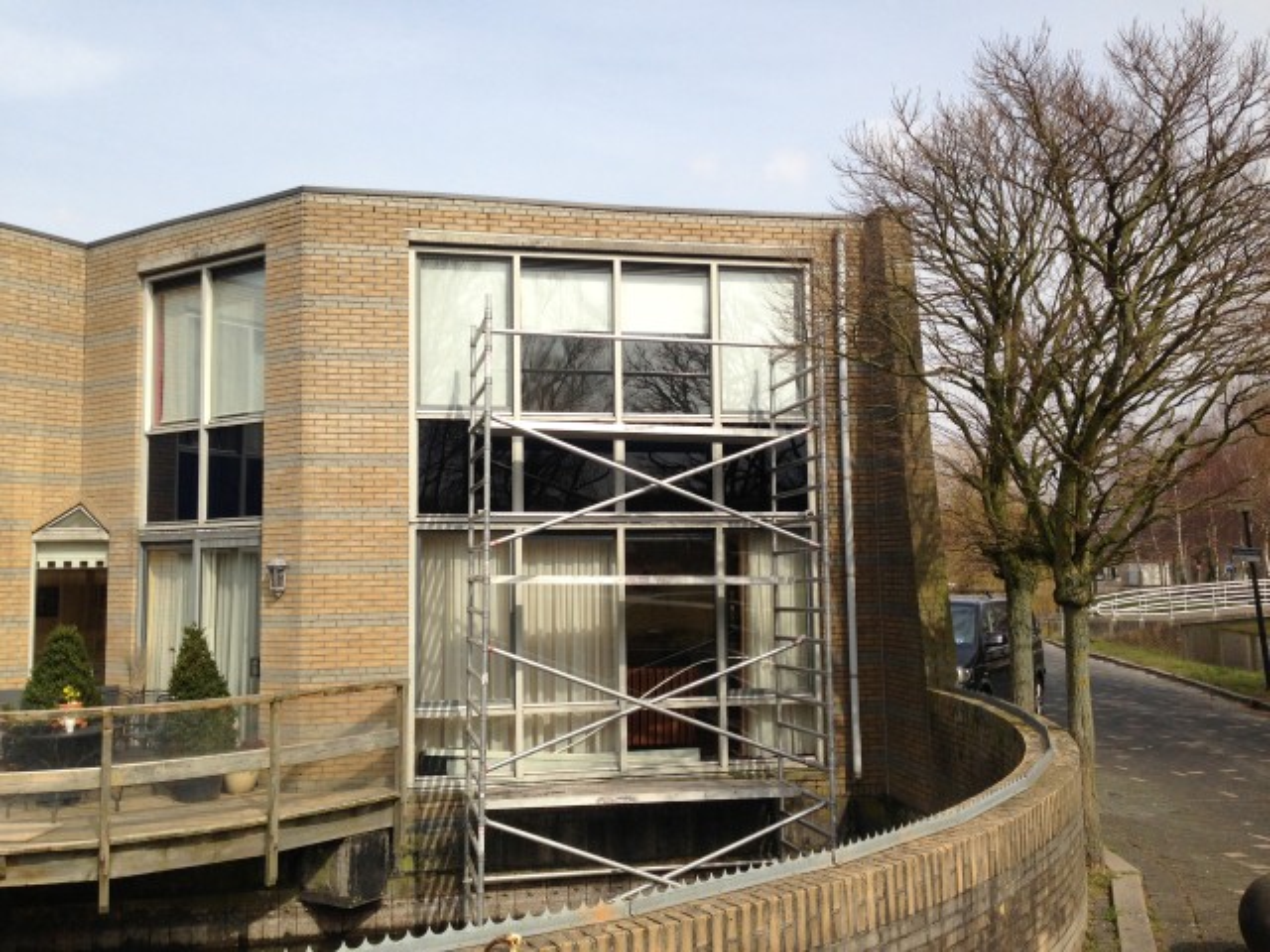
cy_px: 476
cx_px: 635
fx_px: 1211
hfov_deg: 55.4
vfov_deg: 42.9
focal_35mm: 33
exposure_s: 1/1290
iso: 50
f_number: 2.4
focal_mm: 4.13
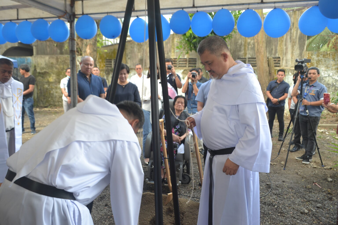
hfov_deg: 67.4
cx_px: 169
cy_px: 112
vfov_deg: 47.9
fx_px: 253
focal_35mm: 27
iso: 400
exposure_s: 1/100
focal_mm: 18
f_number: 5
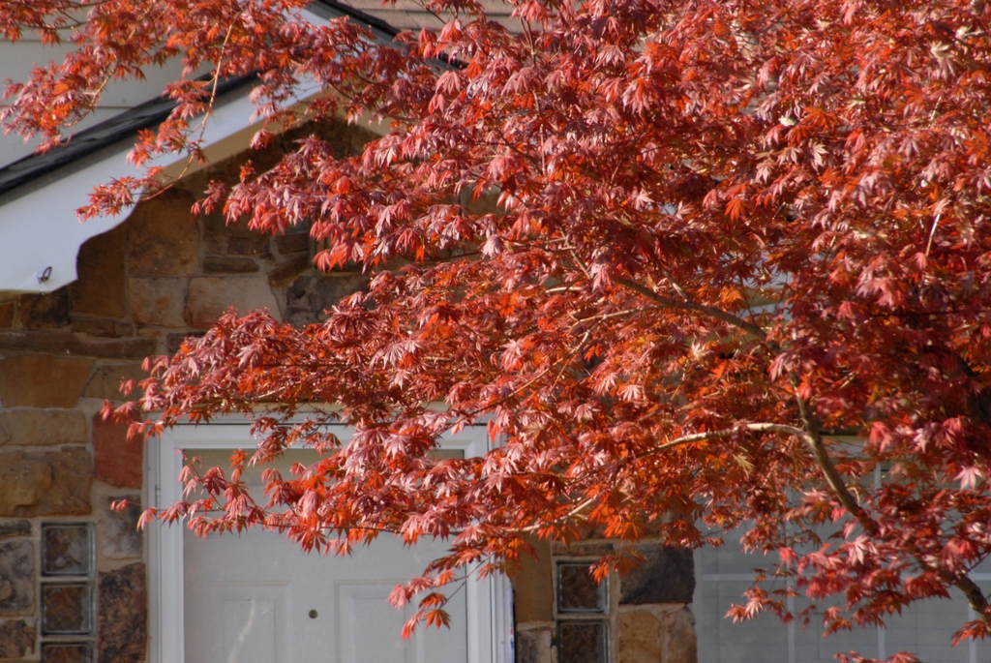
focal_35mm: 450
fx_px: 12400
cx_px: 496
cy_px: 332
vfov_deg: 3.1
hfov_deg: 4.6
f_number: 8
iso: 400
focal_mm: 300
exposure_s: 1/200
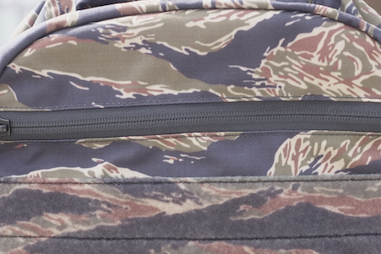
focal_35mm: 159
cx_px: 211
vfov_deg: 8.6
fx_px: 1683
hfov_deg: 12.9
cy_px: 286
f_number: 2.8
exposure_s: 1/320
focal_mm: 25.7
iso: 125
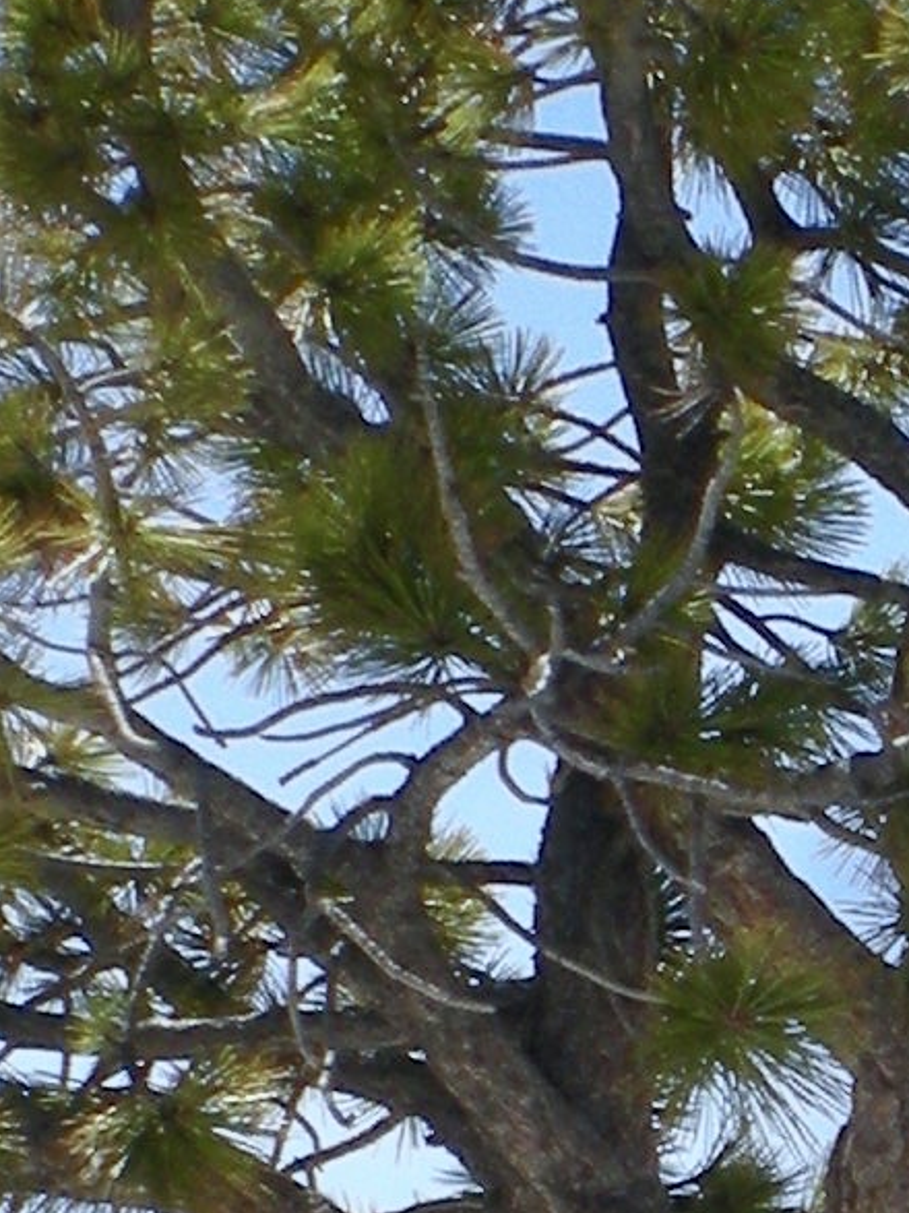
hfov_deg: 7.4
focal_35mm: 199
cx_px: 923
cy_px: 1759
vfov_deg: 9.7
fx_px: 6970
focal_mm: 6.3
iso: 64
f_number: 4.6
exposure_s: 1/382
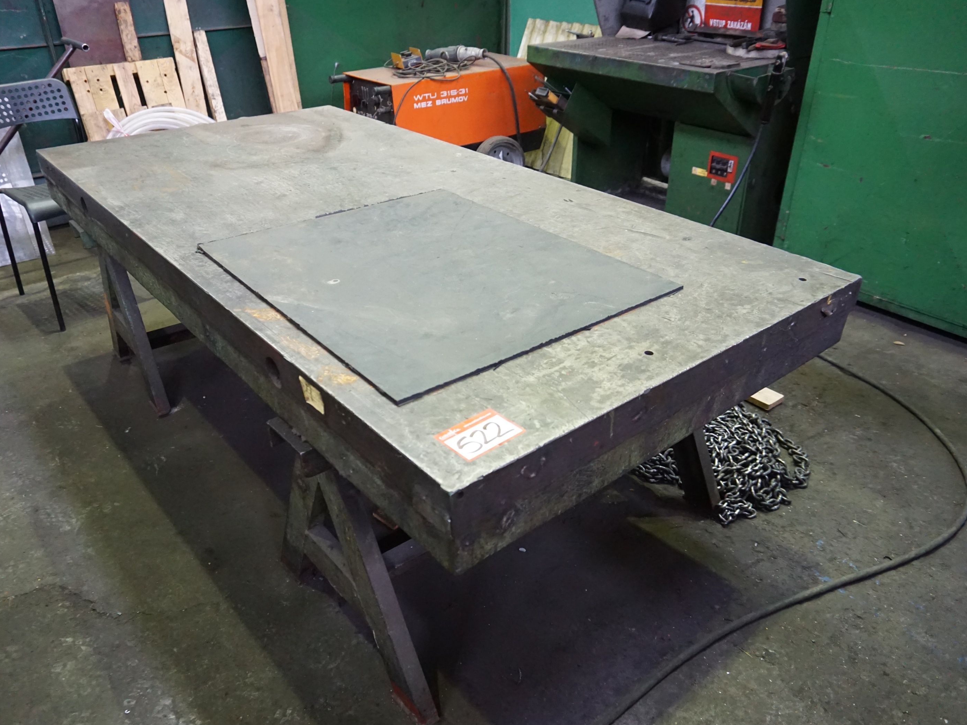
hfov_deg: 65.3
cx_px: 474
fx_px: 754
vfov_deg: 51.4
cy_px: 370
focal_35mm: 27
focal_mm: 16
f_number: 3.5
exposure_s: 1/30
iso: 3200
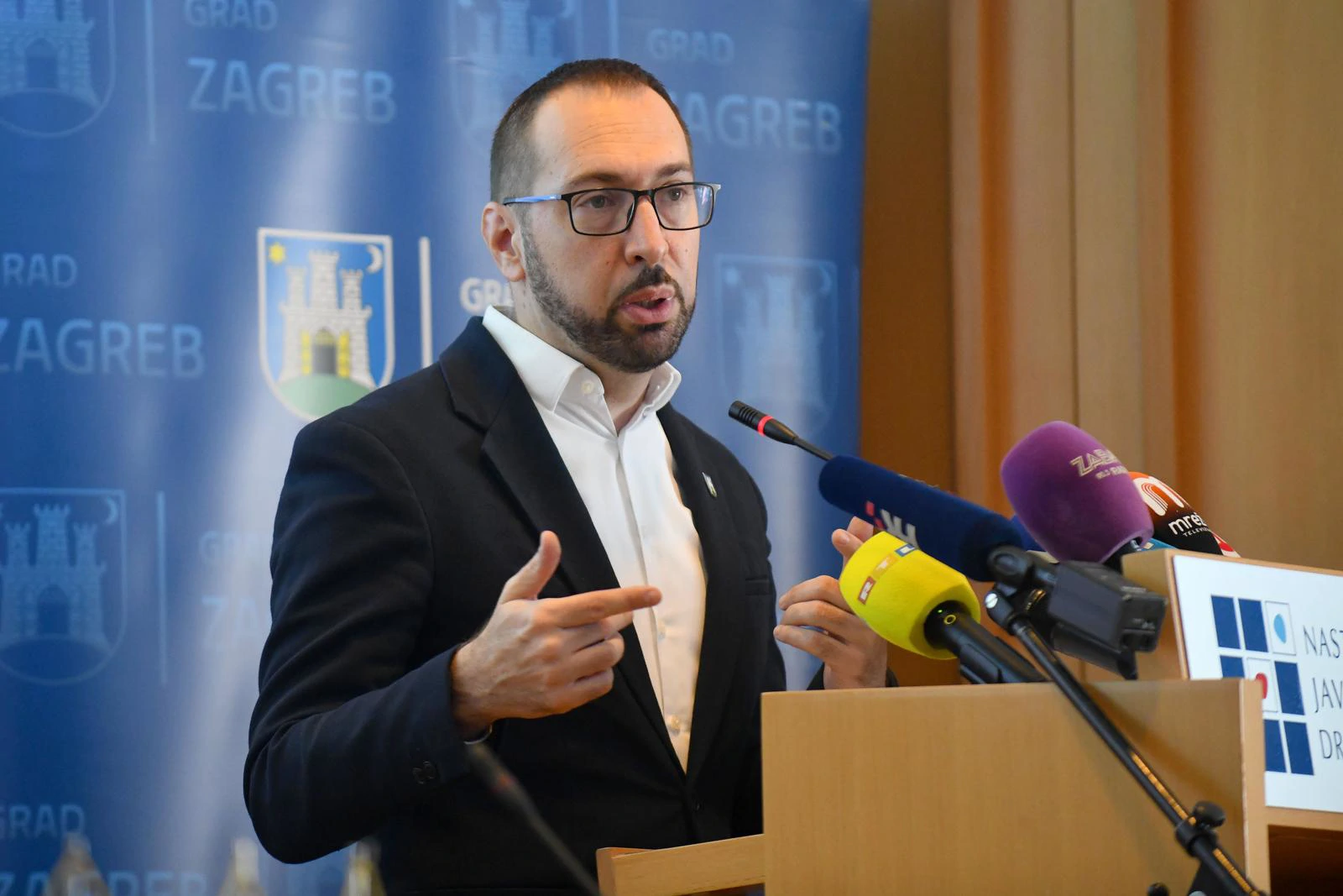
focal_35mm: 200
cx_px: 672
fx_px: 7461
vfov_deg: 6.9
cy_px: 448
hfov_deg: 10.3
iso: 2500
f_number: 4
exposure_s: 1/320
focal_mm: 200
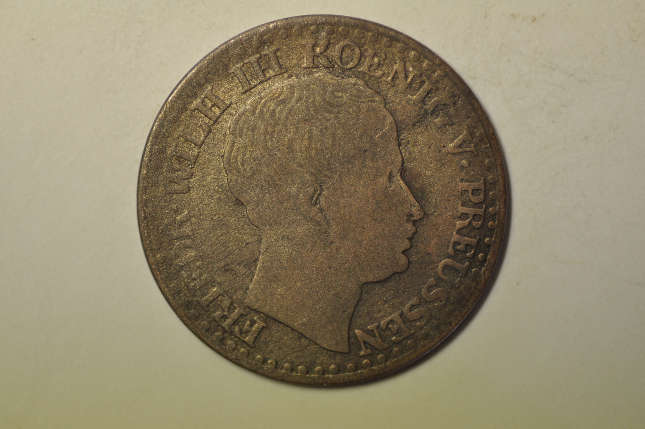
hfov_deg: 22.6
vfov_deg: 15.2
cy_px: 214
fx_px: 1611
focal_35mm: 90
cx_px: 322
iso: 500
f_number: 4.5
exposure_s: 1/250
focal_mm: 60
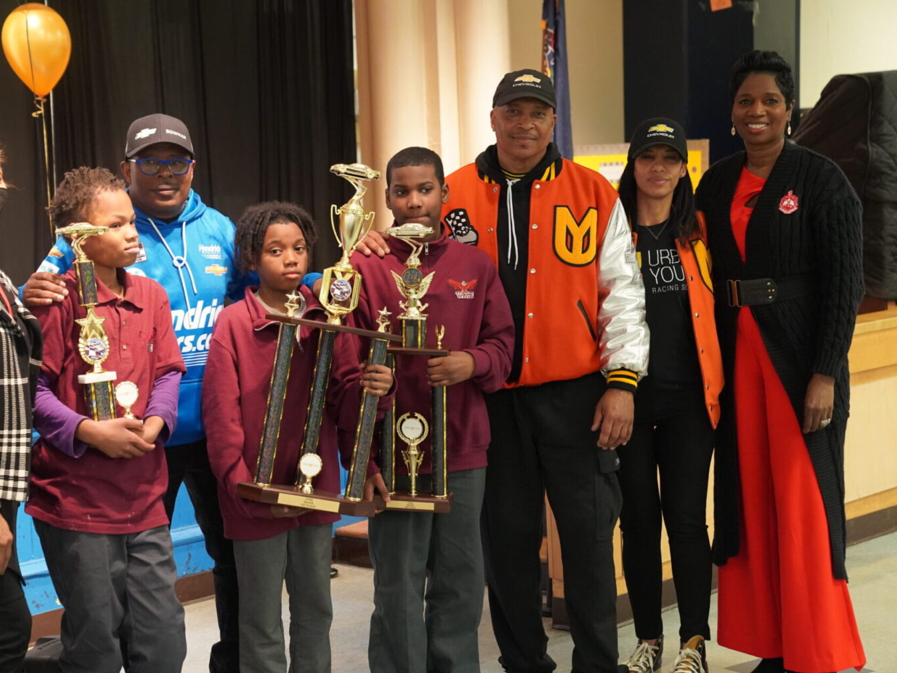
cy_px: 339
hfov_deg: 27.8
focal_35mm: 70
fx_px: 1814
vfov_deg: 21.0
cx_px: 401
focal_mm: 64
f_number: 4
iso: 5000
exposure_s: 1/160
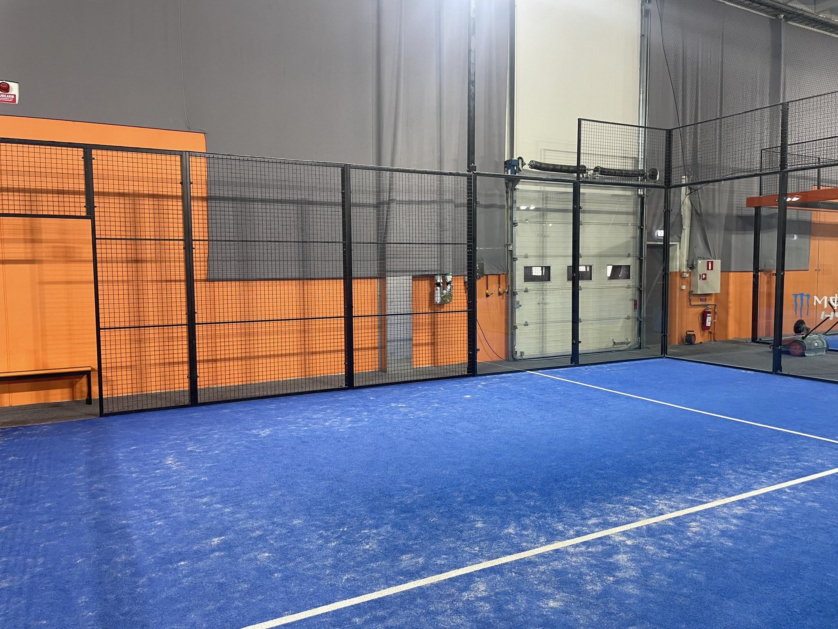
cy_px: 314
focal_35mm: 26
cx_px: 419
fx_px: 629
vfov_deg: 53.1
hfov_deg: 67.3
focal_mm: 4.2
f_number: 1.6
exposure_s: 1/50
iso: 80
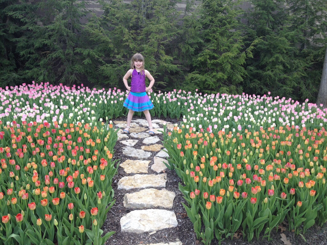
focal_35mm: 35
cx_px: 164
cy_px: 122
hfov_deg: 52.6
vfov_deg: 40.7
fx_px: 331
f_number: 2.4
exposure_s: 1/164
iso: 50
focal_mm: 4.28
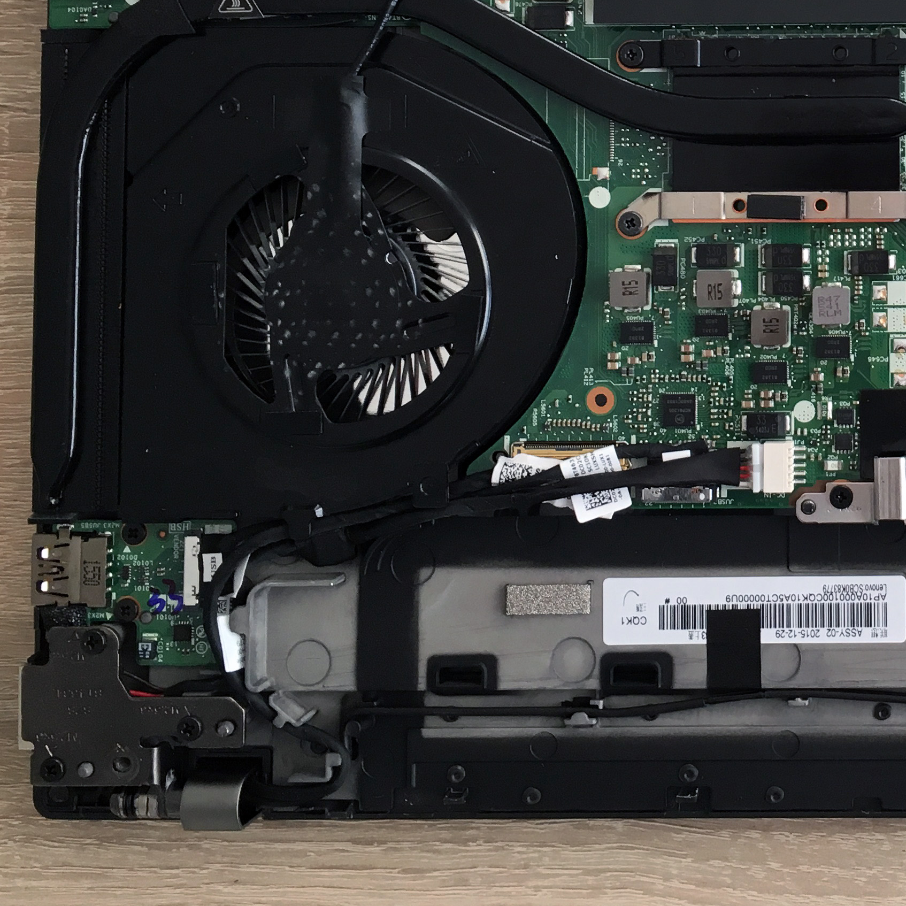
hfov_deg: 26.2
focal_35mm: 61
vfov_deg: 27.4
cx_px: 967
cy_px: 146
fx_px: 1806
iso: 25
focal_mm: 4.15
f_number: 2.2
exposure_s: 1/33
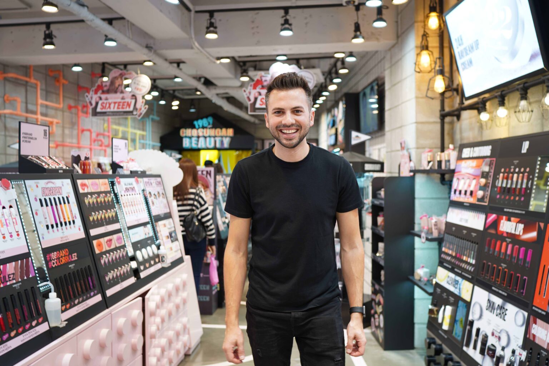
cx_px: 274
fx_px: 534
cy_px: 183
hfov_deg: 54.4
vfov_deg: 37.9
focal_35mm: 35
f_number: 2.8
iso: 100
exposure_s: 1/20
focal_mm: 35
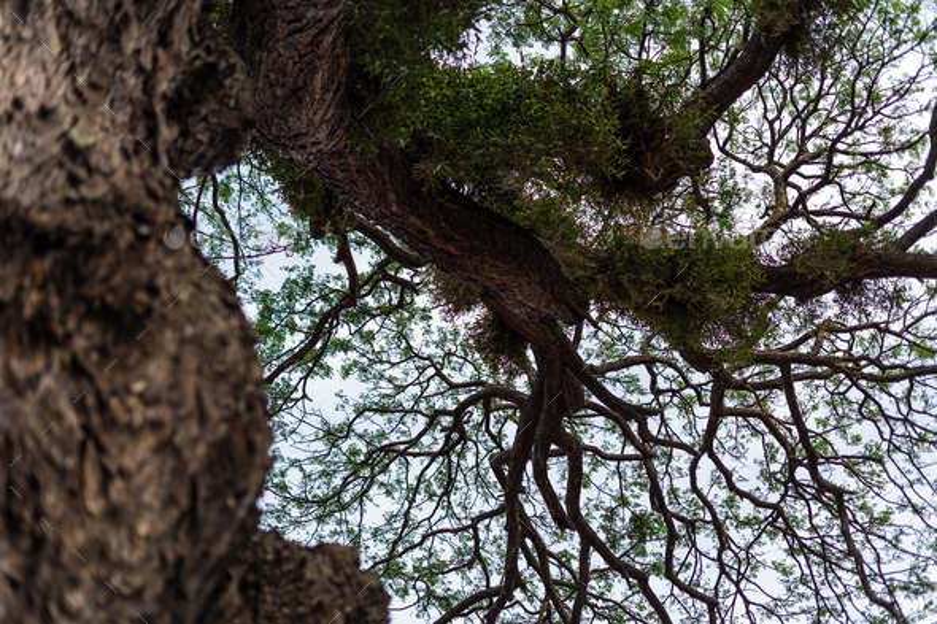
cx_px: 468
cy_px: 312
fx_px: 1301
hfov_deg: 39.6
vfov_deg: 27.0
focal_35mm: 50
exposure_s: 1/640
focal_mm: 50
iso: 50
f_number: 2.2
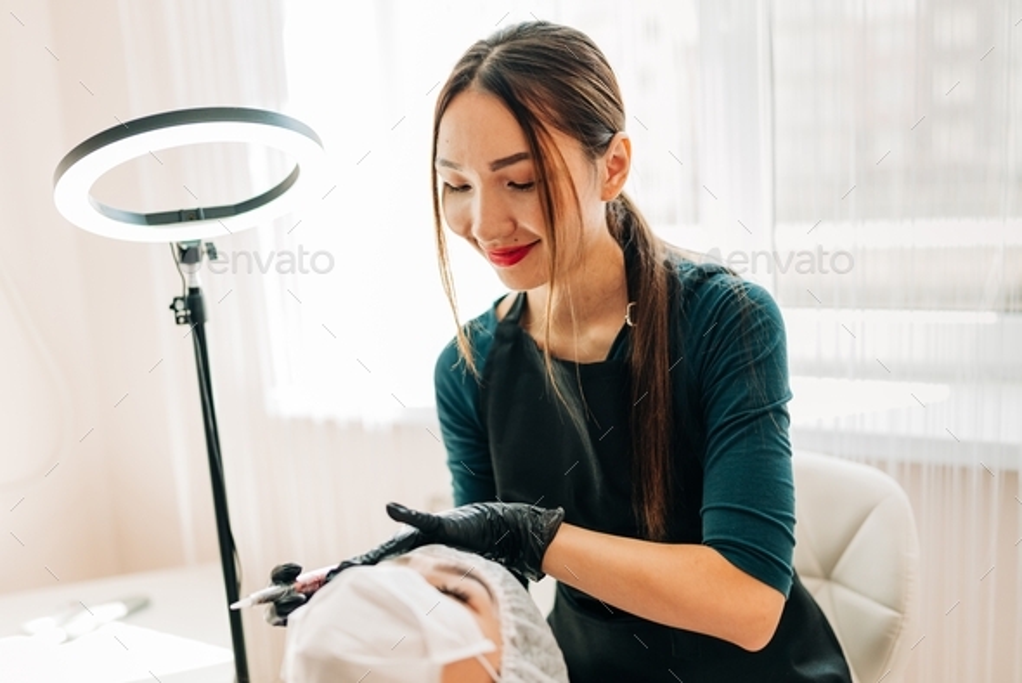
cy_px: 342
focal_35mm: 35
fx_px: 994
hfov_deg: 54.4
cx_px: 511
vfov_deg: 37.9
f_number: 1.4
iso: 320
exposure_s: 1/1250
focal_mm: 35
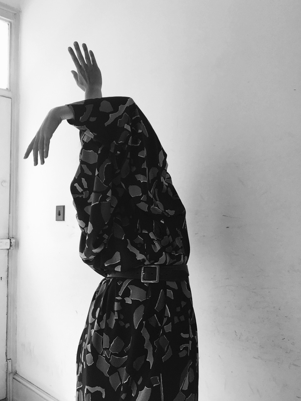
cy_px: 200
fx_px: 359
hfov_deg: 45.4
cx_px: 150
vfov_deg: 58.4
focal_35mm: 31
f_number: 2.2
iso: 64
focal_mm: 2.65
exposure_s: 1/100
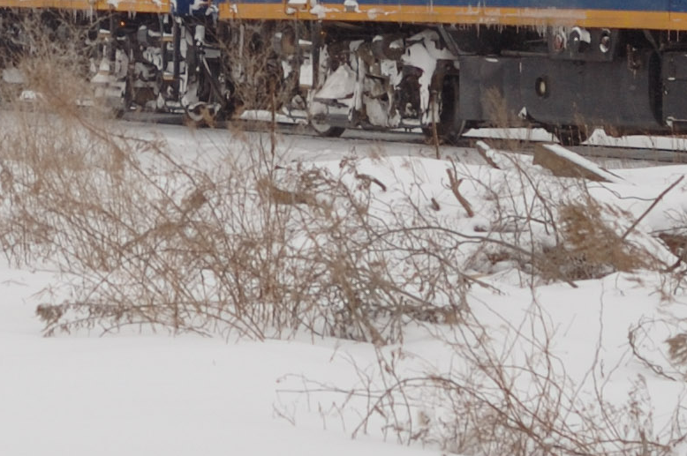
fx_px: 5528
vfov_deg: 4.7
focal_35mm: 290
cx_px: 111
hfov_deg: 7.1
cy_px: -64
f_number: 7.1
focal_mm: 50
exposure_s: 1/640
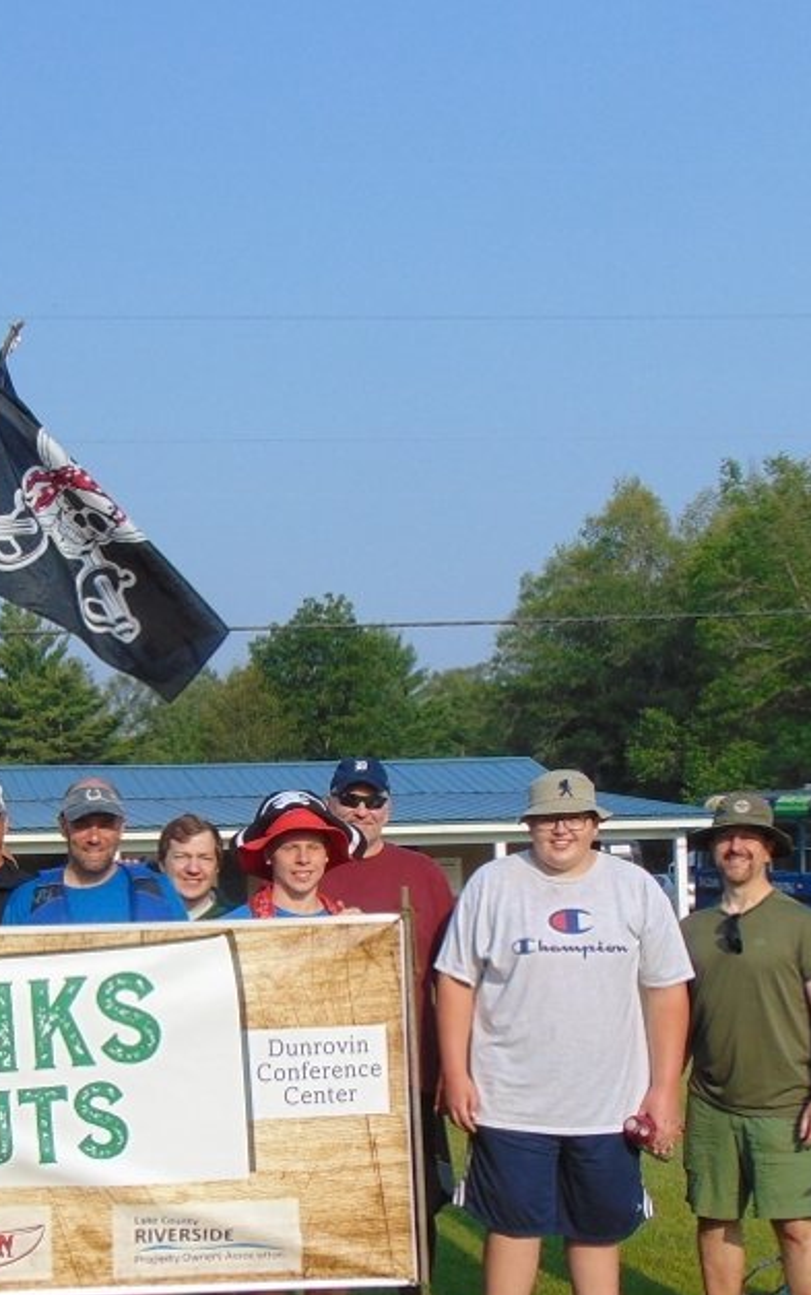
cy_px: 823
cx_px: -31
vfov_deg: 37.3
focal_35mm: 54
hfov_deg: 22.9
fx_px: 1908
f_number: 3
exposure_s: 1/800
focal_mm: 4.5
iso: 80
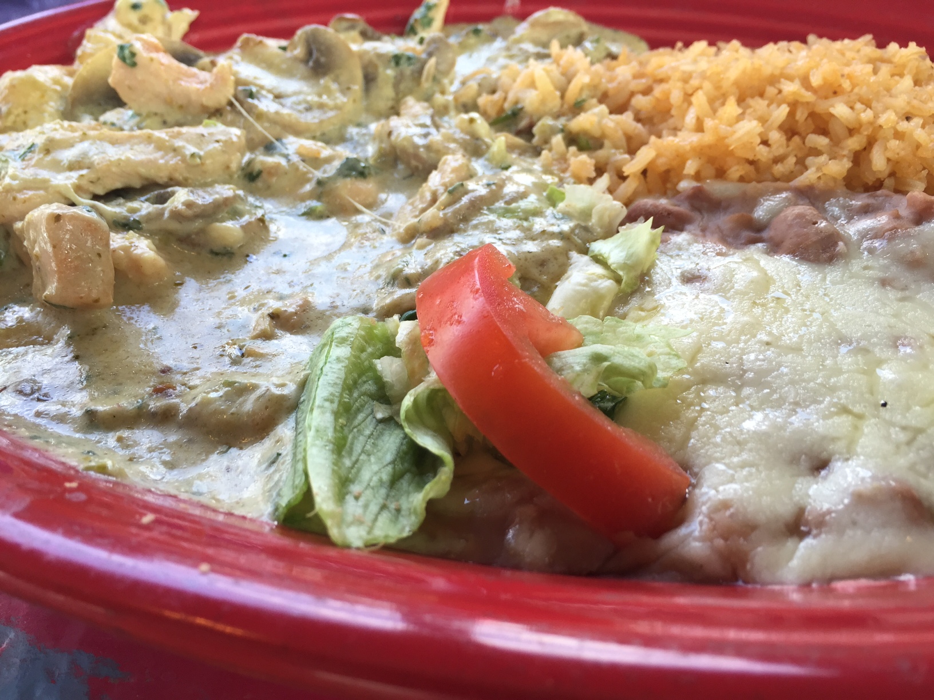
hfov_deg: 61.7
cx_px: 467
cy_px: 350
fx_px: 782
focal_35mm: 29
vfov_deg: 48.2
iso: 40
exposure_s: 1/120
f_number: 2.2
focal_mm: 4.15
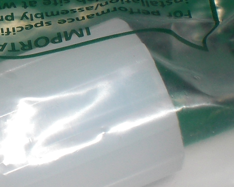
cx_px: -23
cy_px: 75
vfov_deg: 9.5
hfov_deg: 11.7
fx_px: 1129
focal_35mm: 163
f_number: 5.6
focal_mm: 6.3
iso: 64
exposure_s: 1/60
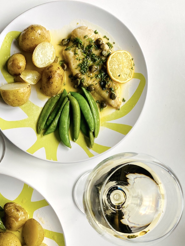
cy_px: 175
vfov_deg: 42.0
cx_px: 35
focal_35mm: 44
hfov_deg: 32.0
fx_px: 313
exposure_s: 1/100
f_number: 1.8
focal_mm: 4.25
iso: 125
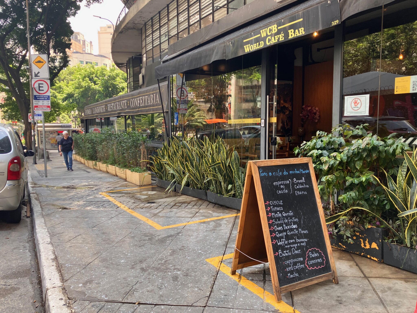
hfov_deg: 63.4
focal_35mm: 28
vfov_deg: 49.7
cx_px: 208
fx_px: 337
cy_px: 156
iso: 40
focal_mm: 3.99
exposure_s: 1/122
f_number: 1.8
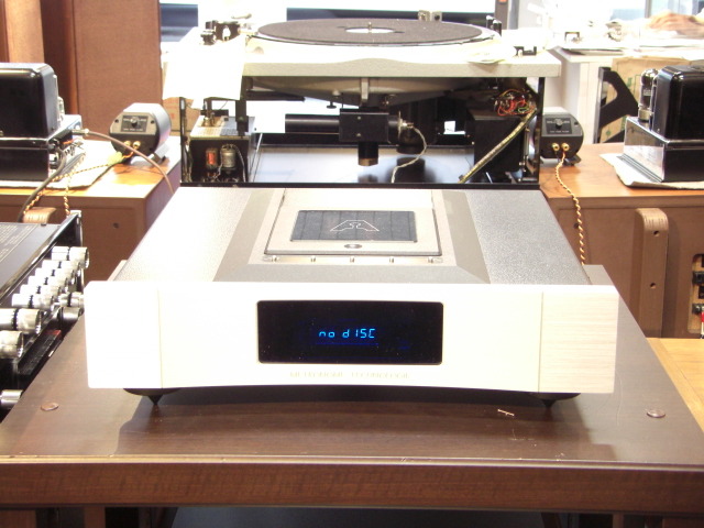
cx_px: 352
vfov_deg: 24.0
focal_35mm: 61
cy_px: 264
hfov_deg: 31.7
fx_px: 1241
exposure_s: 1/5
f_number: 3.8
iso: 200
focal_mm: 10.2
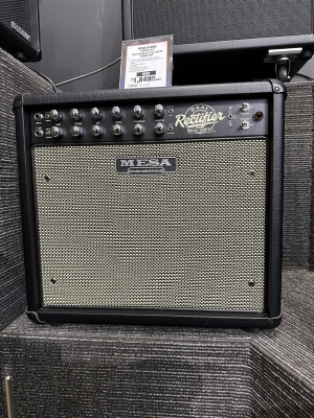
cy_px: 209
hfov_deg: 56.8
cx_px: 157
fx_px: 290
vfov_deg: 71.6
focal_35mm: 24
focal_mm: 6.86
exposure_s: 1/60
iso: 500
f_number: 1.78
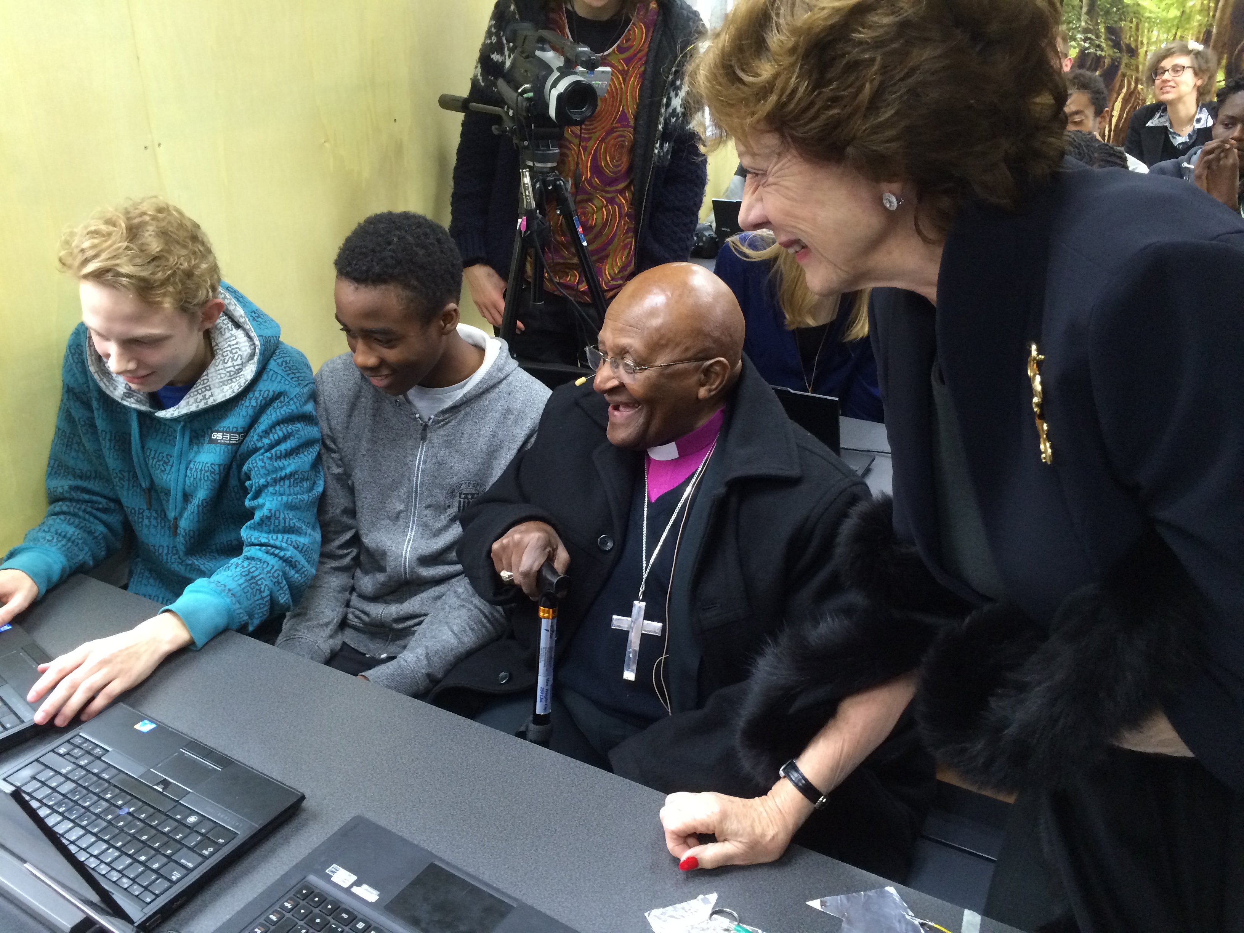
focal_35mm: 29
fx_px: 1042
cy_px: 466
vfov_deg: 48.2
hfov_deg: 61.7
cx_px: 622
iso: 200
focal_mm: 4.15
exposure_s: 1/30
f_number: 2.2
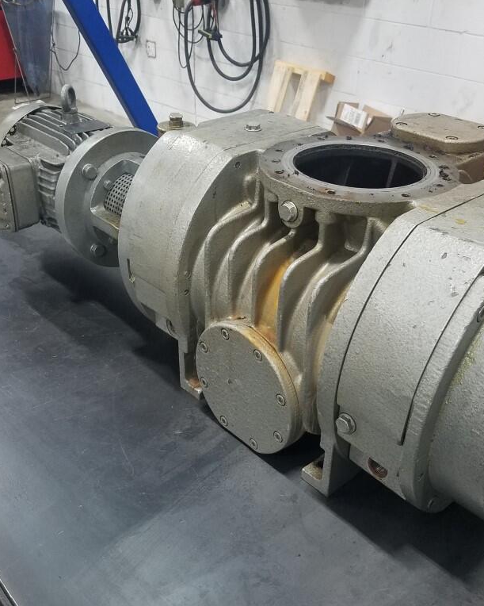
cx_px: 249
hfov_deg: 43.3
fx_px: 609
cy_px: 302
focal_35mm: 34
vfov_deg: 52.8
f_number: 1.7
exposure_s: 1/30
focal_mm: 4.2
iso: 160
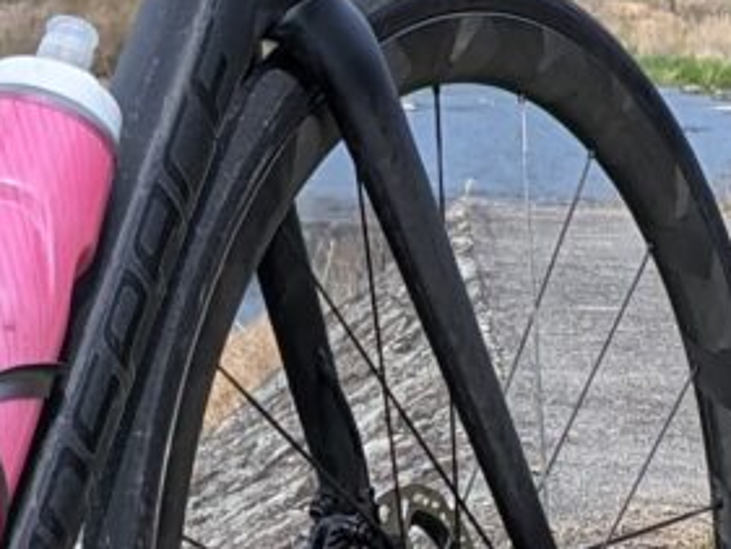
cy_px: 471
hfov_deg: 10.0
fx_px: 4162
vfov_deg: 7.5
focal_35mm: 197
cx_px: 161
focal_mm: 4.38
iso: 61
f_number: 1.73
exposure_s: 1/1949
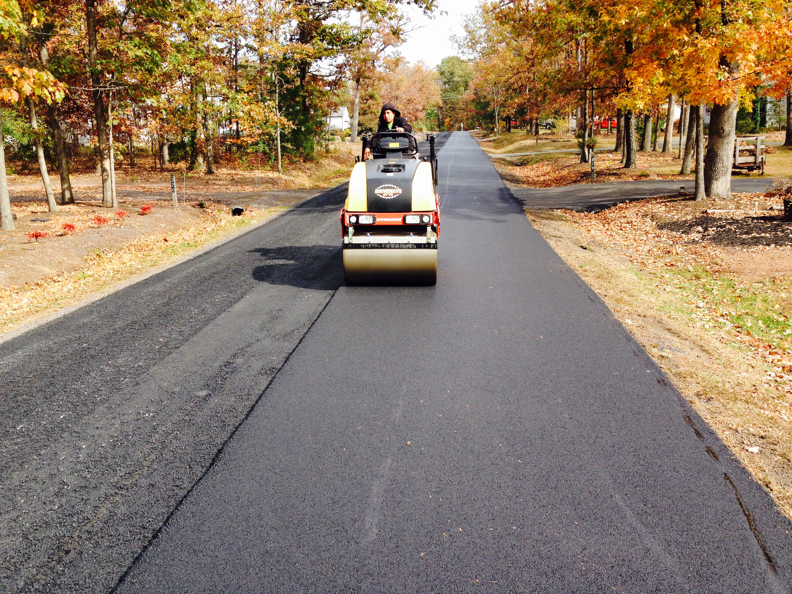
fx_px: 755
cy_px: 297
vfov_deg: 42.9
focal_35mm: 33
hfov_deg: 55.4
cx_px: 396
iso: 50
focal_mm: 4.12
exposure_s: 1/441
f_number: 2.4
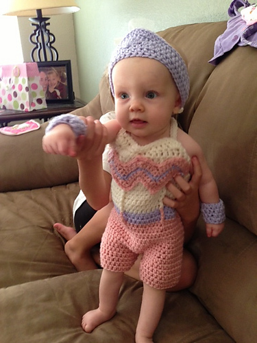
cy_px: 172
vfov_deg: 55.4
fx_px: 327
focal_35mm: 33
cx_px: 128
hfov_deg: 42.9
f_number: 2.4
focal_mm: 4.13
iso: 200
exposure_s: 1/20
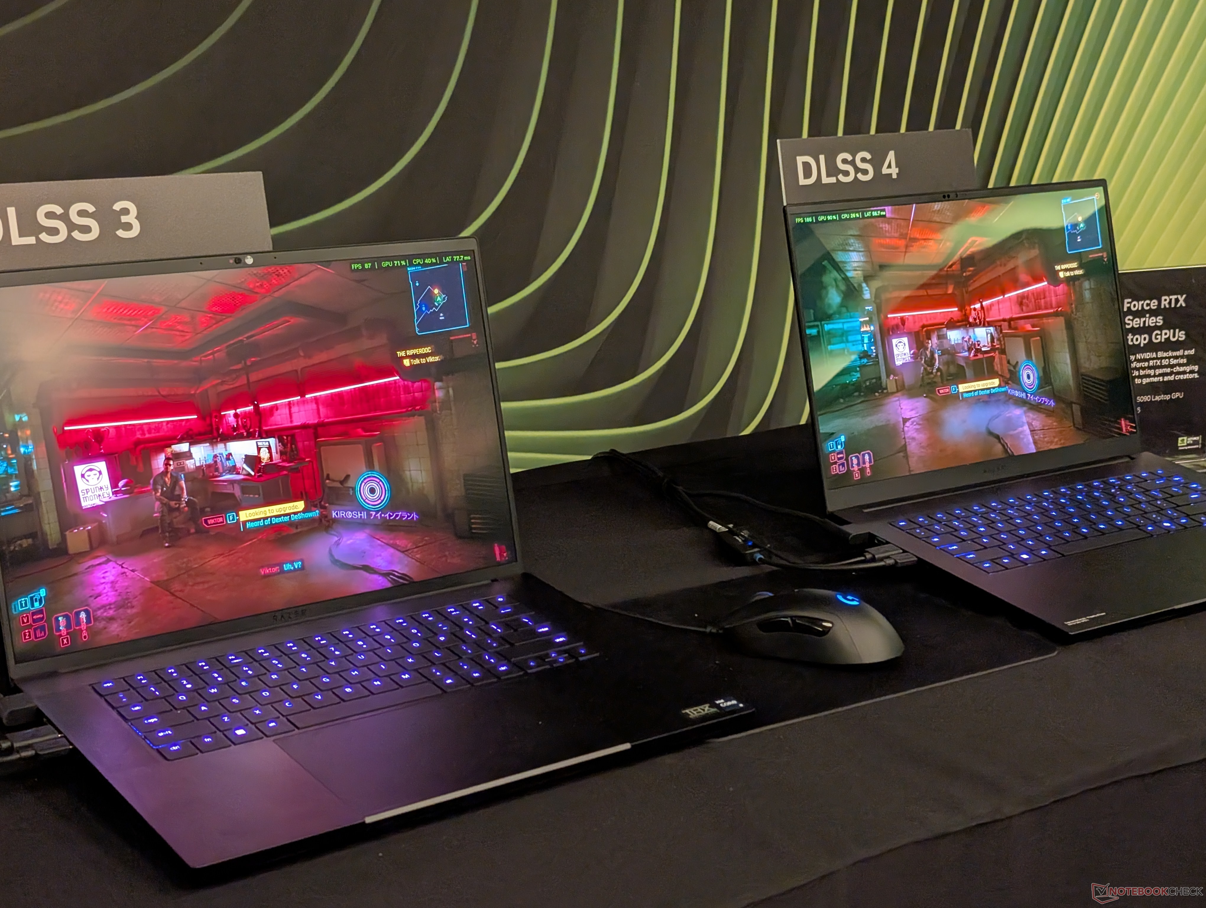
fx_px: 1710
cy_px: 454
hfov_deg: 38.9
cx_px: 603
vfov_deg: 29.7
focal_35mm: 49
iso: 202
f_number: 1.68
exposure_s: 1/60
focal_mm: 6.9
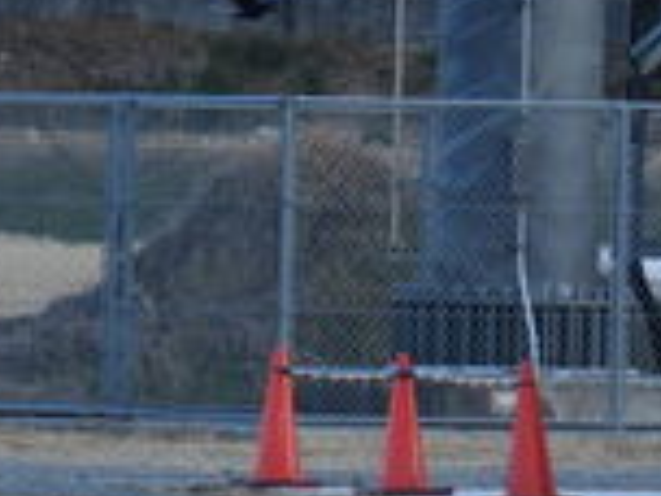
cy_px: 909
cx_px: 209
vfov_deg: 1.2
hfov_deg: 1.6
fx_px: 24175
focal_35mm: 1266
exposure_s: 1/250
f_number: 5
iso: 140
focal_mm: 53.5
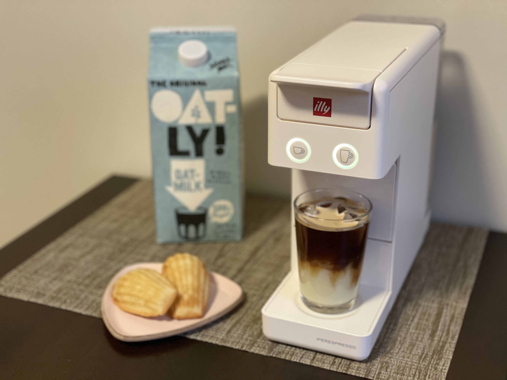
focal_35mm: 52
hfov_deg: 36.8
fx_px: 762
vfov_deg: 28.0
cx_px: 254
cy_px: 190
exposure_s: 1/40
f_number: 2
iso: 320
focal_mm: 6
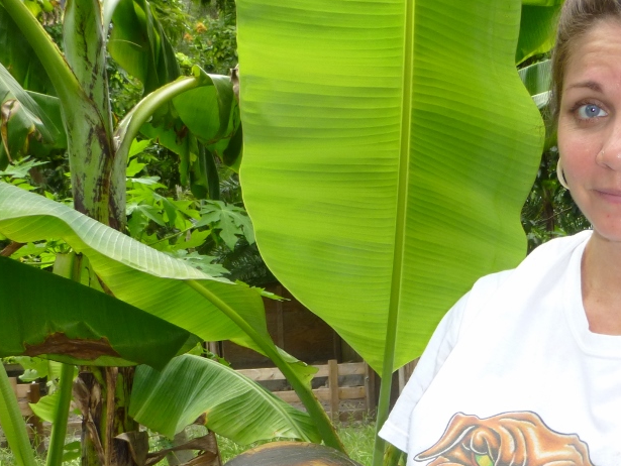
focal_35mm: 52
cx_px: 375
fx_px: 933
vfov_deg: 26.8
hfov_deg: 36.7
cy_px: 444
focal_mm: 4.3
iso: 100
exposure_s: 1/160
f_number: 3.3
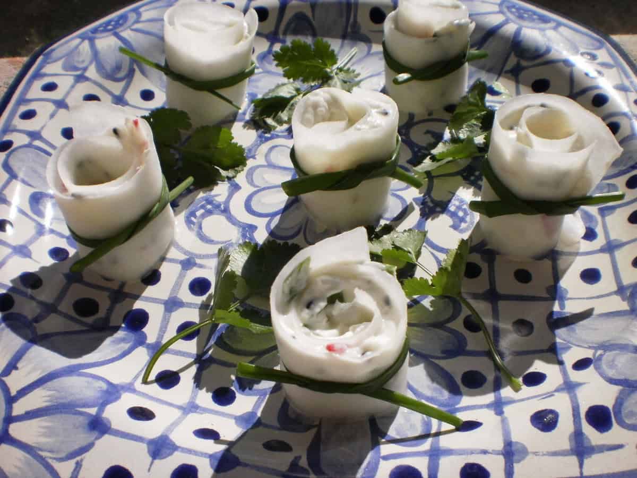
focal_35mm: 38
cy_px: 239
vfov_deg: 37.7
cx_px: 318
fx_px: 699
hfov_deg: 49.0
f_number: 4.6
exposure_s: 1/2000
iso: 200
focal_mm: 6.3
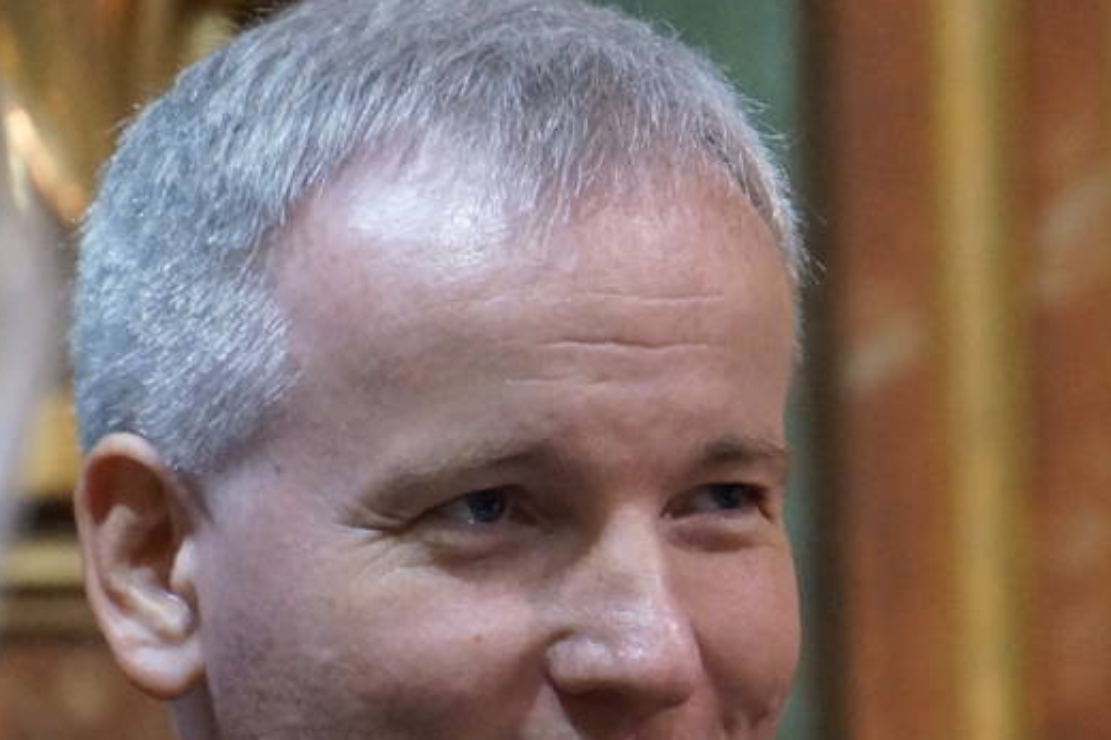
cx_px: 1288
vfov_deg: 1.5
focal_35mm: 907
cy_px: 1028
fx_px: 27972
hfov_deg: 2.3
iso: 3200
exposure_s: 1/30
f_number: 6.3
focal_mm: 197
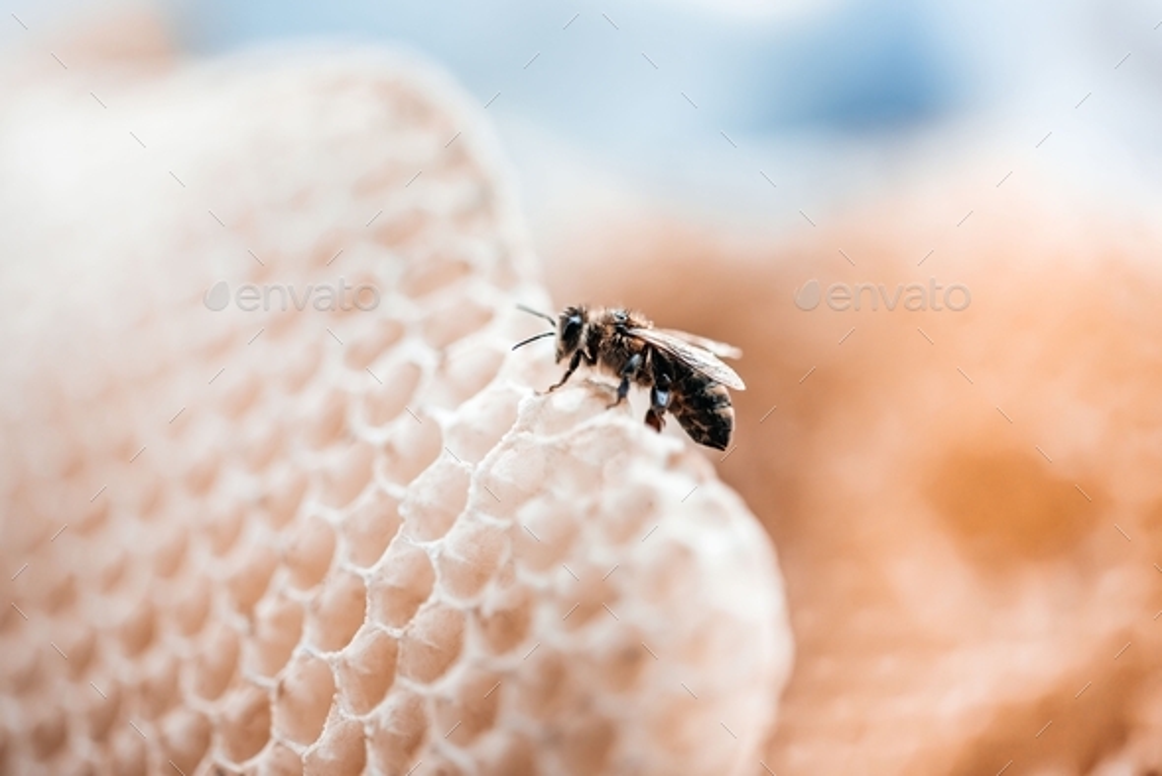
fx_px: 3391
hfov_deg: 19.4
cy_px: 388
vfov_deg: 13.1
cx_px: 581
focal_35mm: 105
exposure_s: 1/400
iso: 160
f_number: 4.5
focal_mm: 105
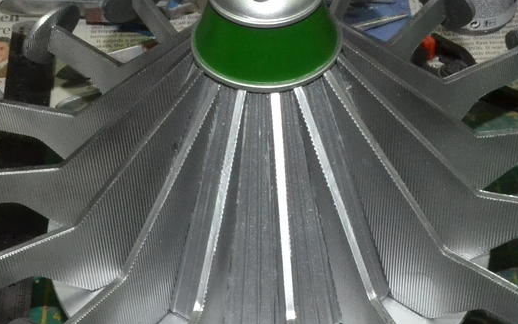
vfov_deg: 14.2
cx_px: 250
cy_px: 207
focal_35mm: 92
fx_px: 1299
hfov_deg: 22.5
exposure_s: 1/60
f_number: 22
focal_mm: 26
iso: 3200
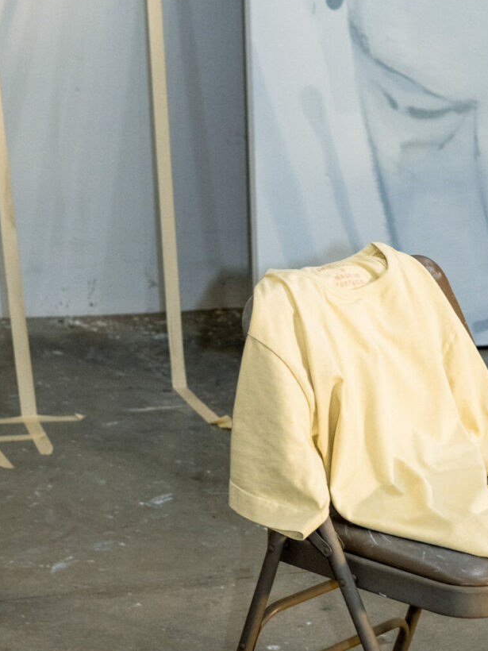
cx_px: 335
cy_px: 341
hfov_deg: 15.2
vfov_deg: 20.2
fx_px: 1823
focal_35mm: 97
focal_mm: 35
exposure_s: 1/160
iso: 800
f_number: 3.2
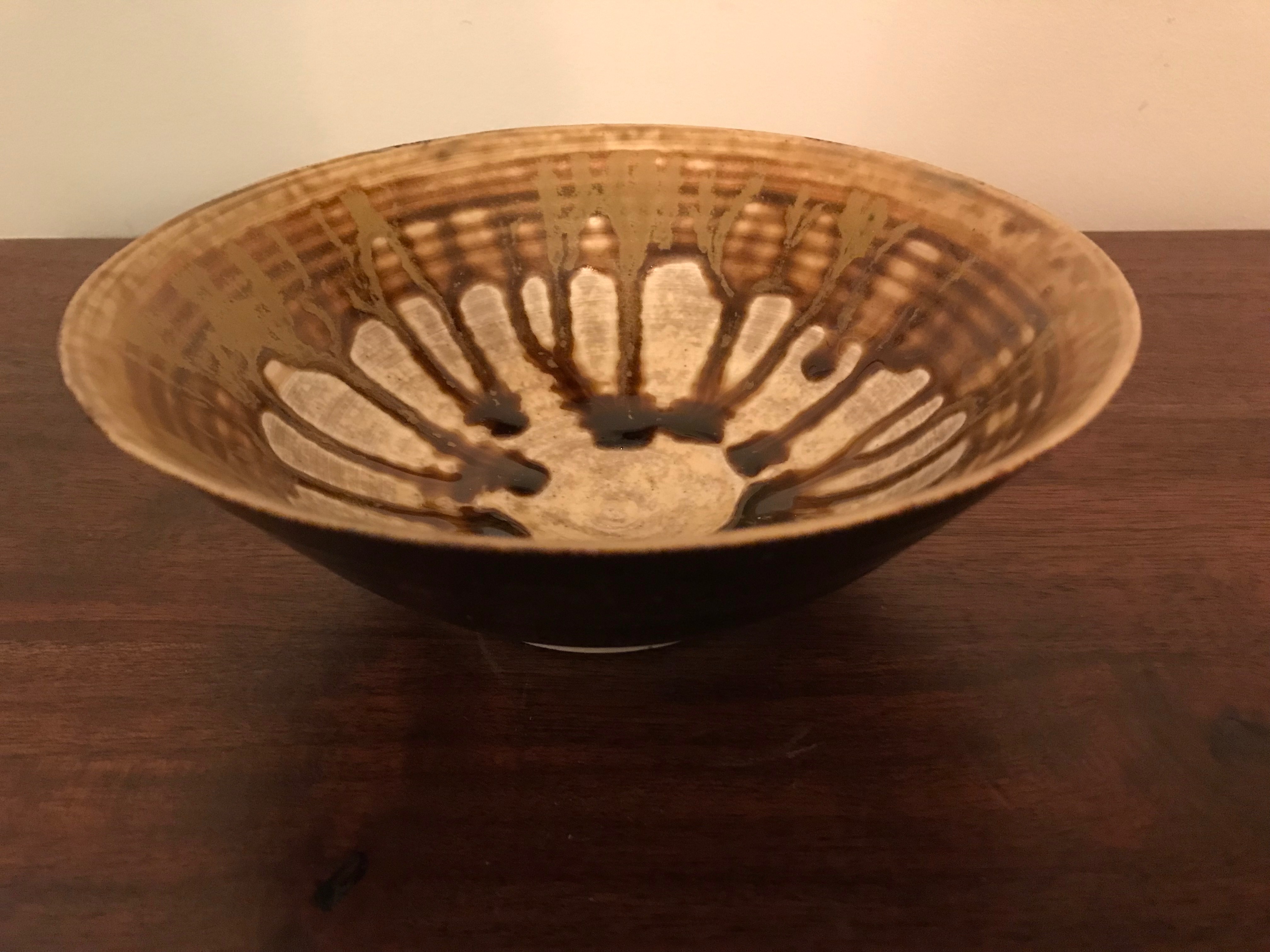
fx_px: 1027
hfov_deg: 63.4
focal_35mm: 28
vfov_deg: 49.7
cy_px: 476
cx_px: 635
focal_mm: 3.99
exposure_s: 1/4
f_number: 1.8
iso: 100
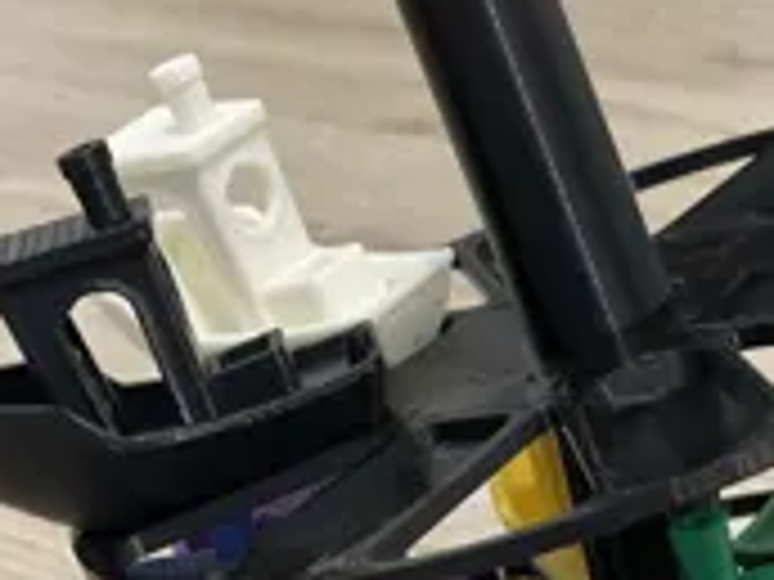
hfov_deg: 13.2
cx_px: 630
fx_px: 3332
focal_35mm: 149
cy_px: 450
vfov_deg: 9.9
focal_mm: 7.5
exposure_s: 1/20
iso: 500
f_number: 2.2
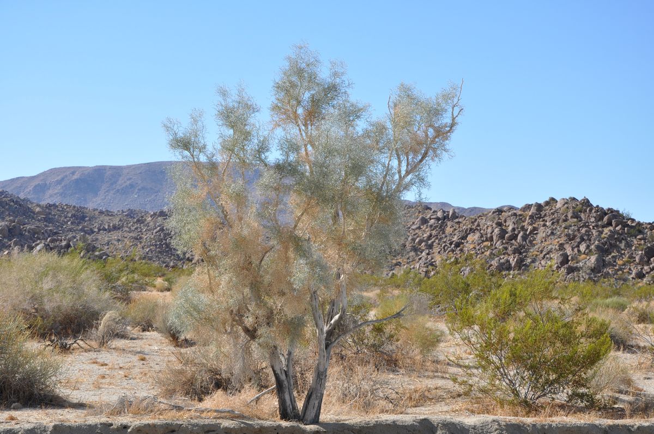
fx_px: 1415
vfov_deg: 17.4
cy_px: 217
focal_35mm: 78
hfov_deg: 26.0
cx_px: 327
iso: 200
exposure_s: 1/320
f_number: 9
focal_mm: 52
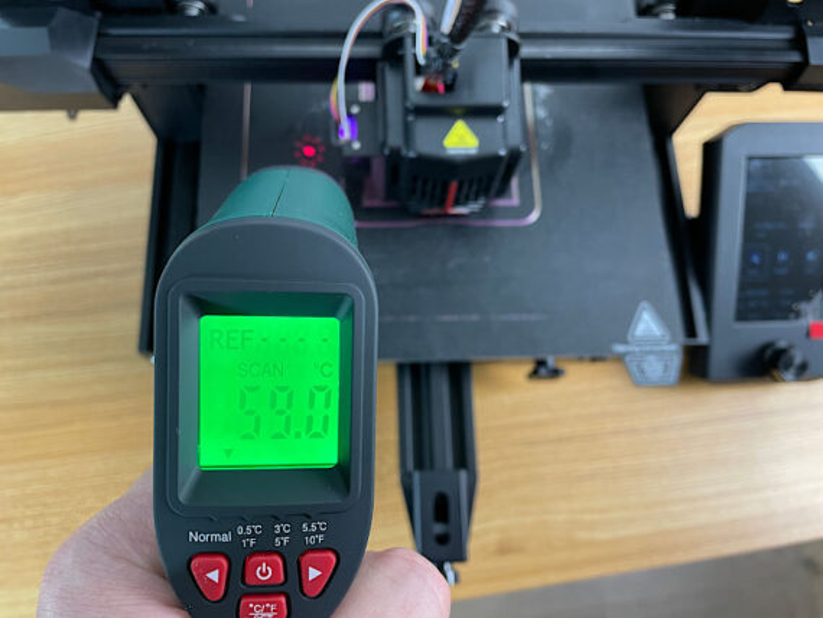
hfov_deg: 67.3
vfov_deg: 53.1
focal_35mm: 26
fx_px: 618
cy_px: 309
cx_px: 412
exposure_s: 1/50
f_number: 1.6
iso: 160
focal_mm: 4.2
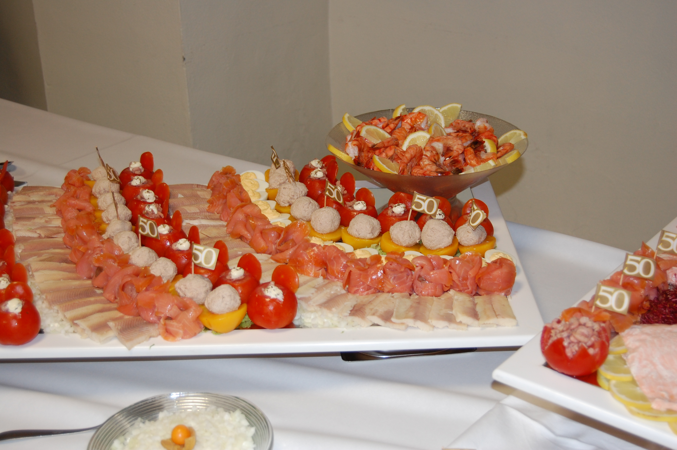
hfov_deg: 35.1
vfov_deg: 23.7
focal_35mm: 57
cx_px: 338
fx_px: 1071
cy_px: 225
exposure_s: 1/60
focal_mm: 38
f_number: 4.8
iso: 400
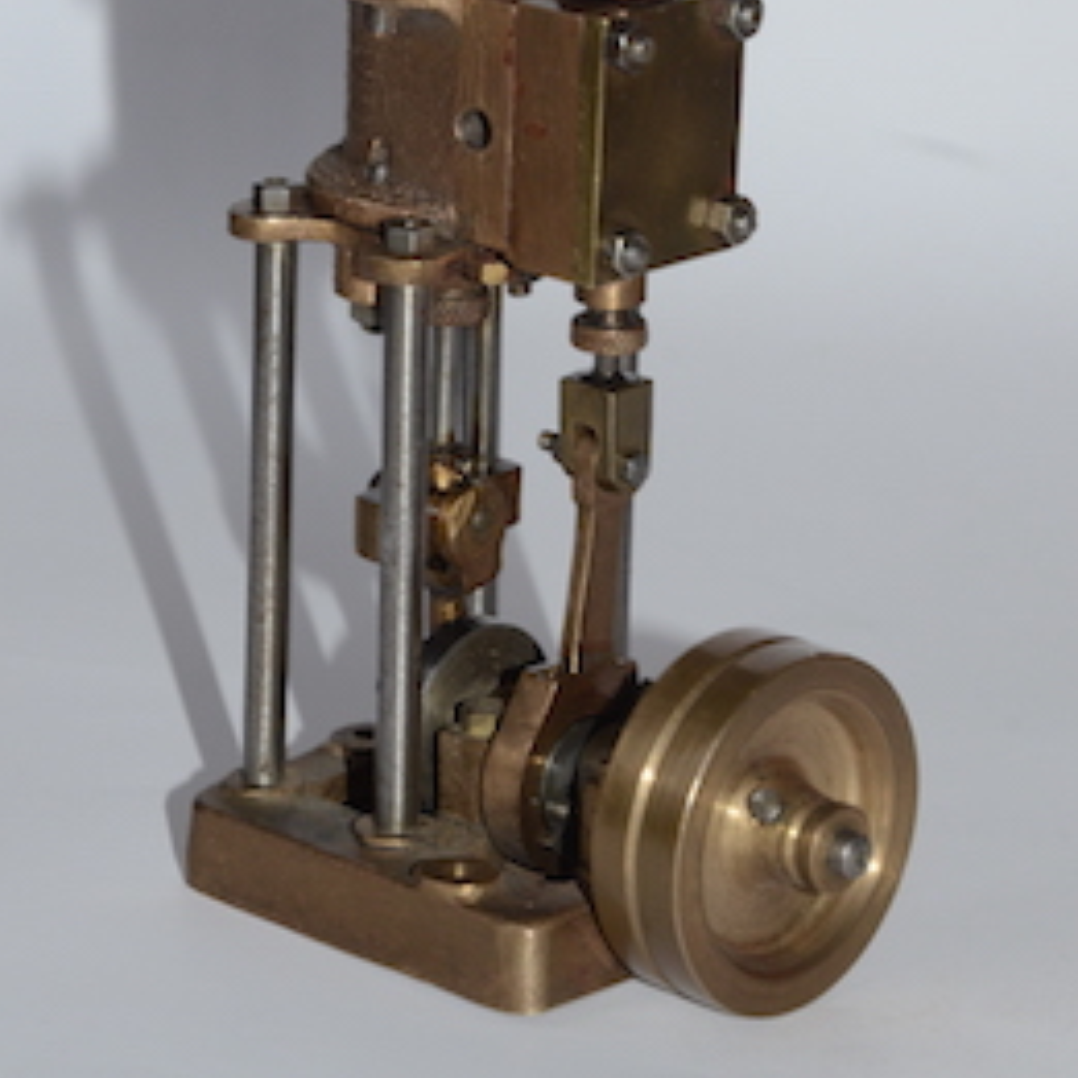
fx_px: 7352
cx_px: 533
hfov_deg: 8.4
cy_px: 289
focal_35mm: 209
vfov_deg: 8.4
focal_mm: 105
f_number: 11
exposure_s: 1/60
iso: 1000
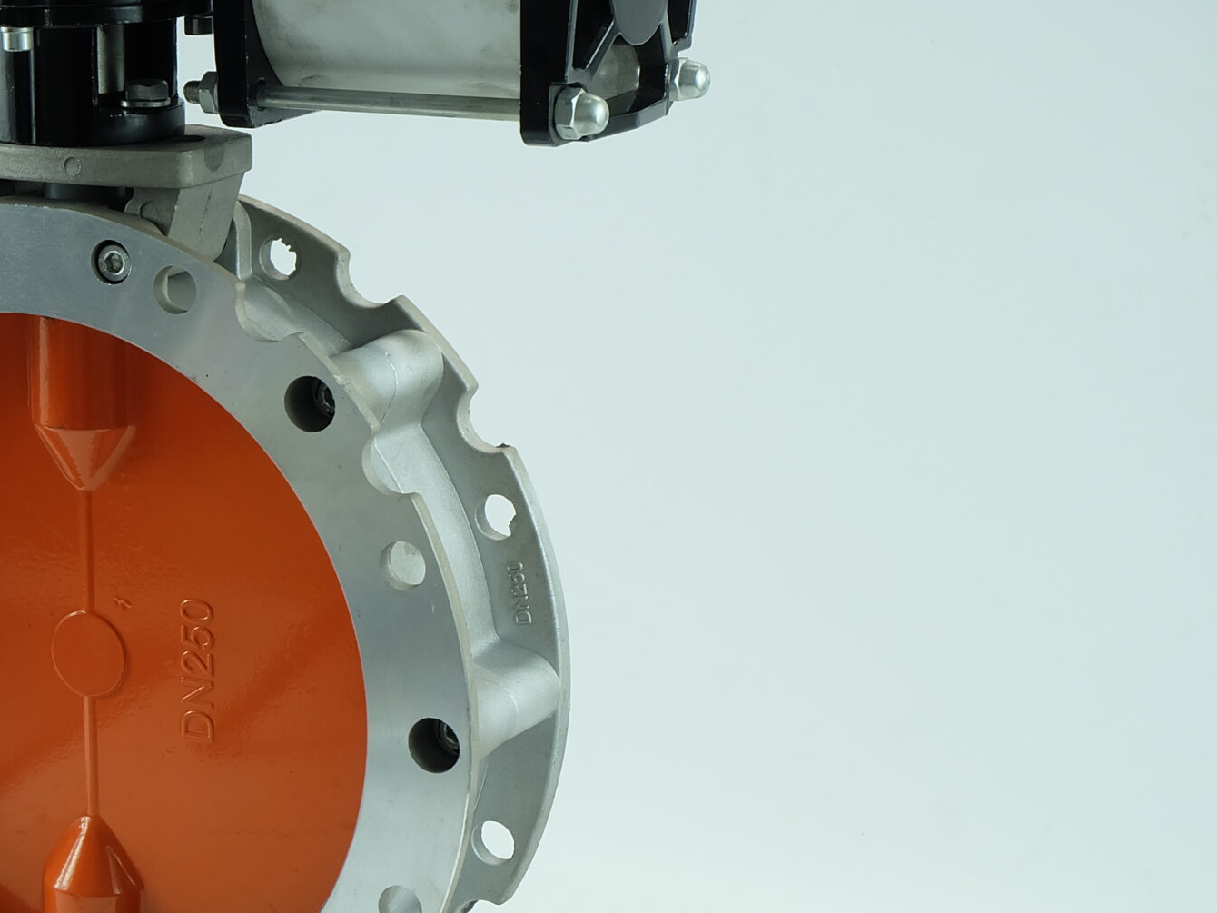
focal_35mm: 90
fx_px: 3164
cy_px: 486
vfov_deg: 16.4
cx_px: 188
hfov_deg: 21.4
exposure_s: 1/160
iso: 640
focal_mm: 32.5
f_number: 6.4
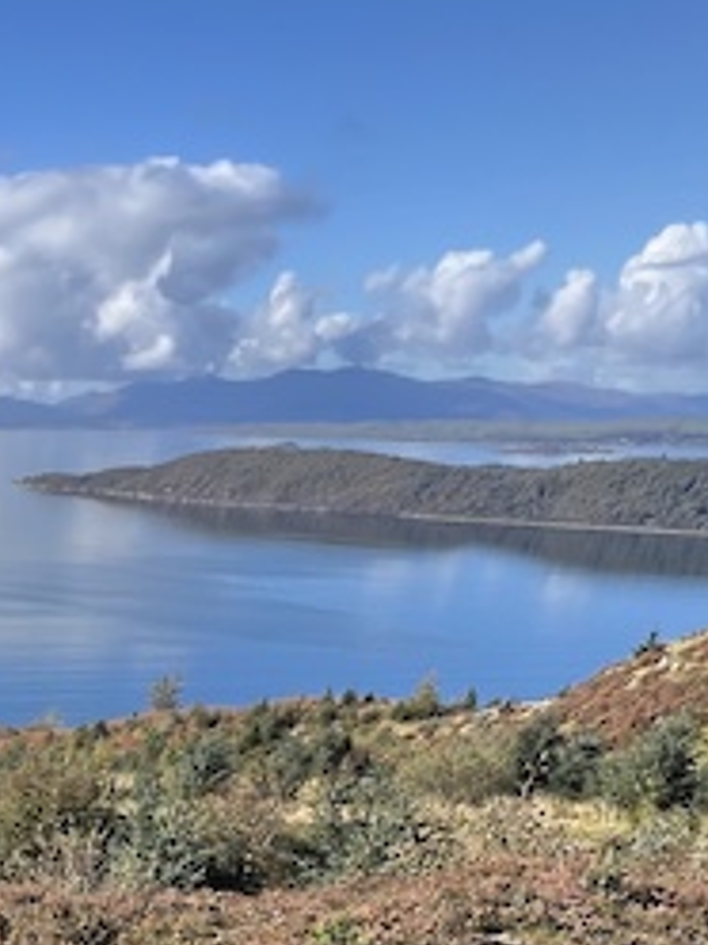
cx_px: -308
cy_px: 1078
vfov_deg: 36.6
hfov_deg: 26.5
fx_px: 1145
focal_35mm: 42
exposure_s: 1/602
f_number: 1.8
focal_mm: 1.57
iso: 32
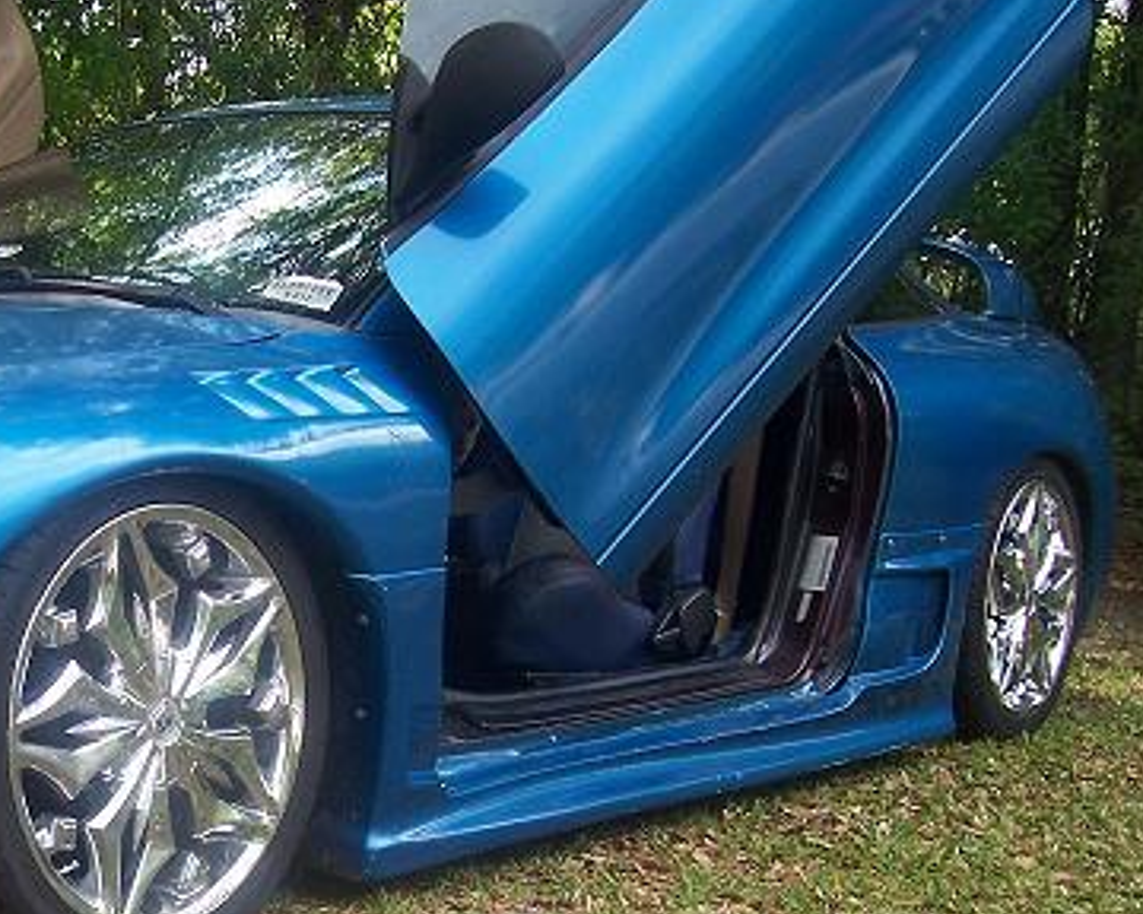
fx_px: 1996
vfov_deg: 25.4
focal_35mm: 59
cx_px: 210
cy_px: 720
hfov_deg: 31.1
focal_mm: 5.6
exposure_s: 1/180
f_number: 2.7
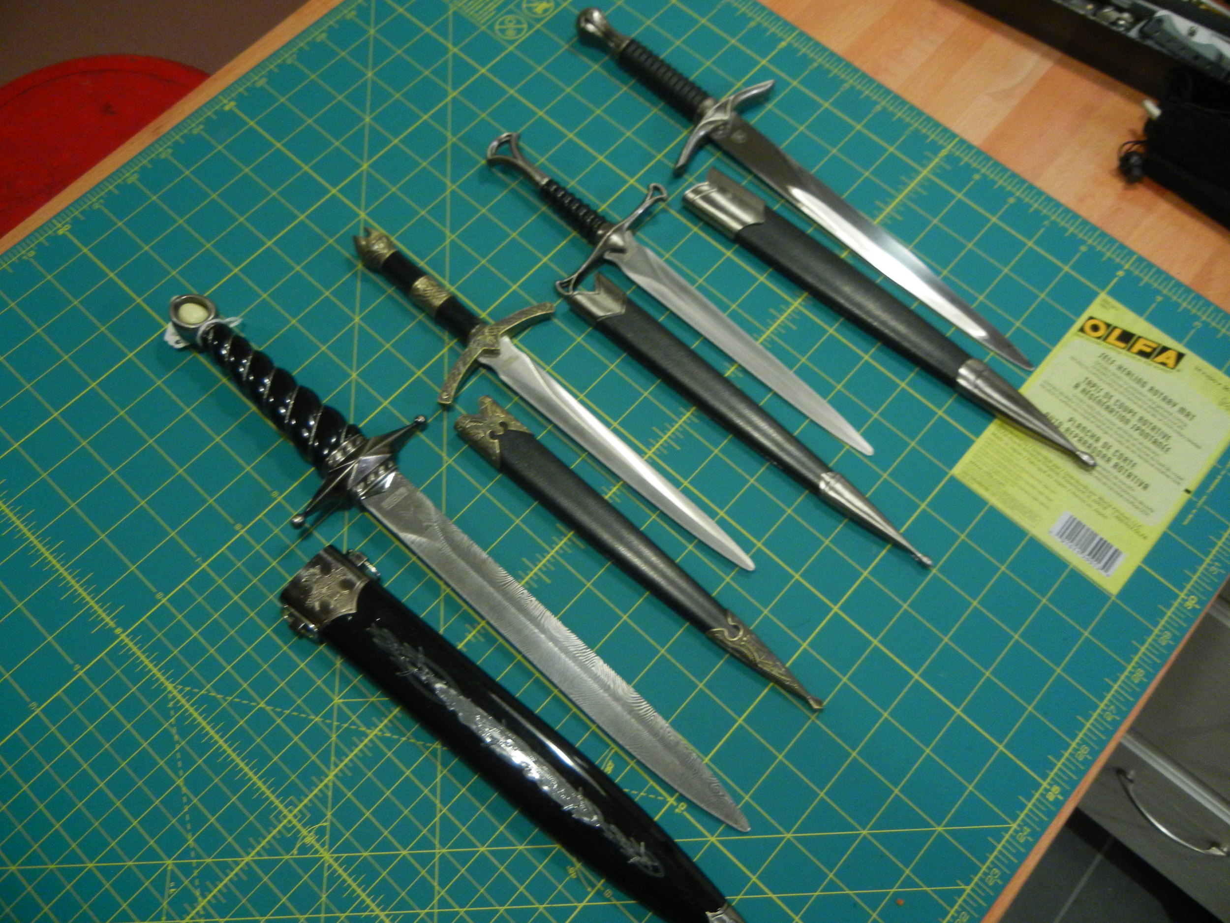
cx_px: 615
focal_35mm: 30
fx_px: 1066
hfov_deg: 60.0
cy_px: 462
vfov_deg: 46.8
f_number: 3.5
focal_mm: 5.4
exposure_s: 1/16.6
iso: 400
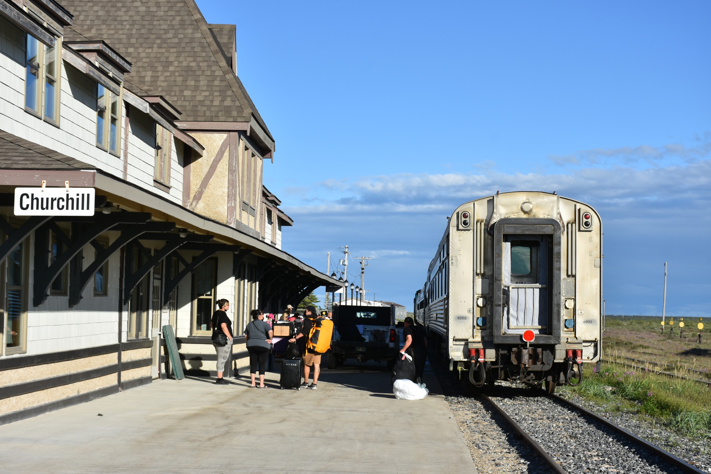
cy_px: 237
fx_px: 1244
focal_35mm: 63
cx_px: 356
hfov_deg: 31.9
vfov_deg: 21.6
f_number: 8
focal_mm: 42
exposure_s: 1/500
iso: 140
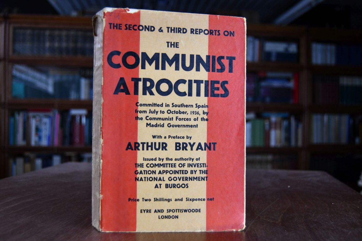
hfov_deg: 57.2
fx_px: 332
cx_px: 181
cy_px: 120
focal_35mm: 33
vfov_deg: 40.0
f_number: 3.5
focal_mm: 22
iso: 2000
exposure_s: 1/125
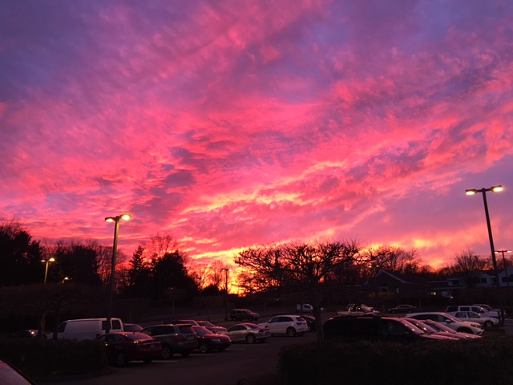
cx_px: 256
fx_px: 430
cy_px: 192
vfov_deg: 48.2
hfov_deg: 61.7
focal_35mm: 29
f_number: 2.2
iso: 100
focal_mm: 4.15
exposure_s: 1/30
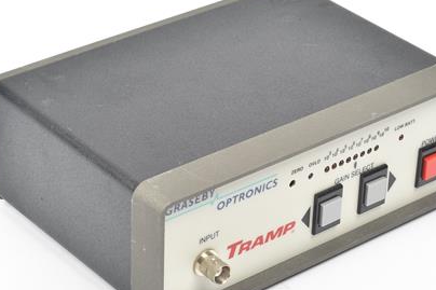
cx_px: 228
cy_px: 155
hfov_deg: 19.1
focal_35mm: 107
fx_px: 1295
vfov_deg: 12.8
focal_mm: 48
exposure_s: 1/200
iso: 200
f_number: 13
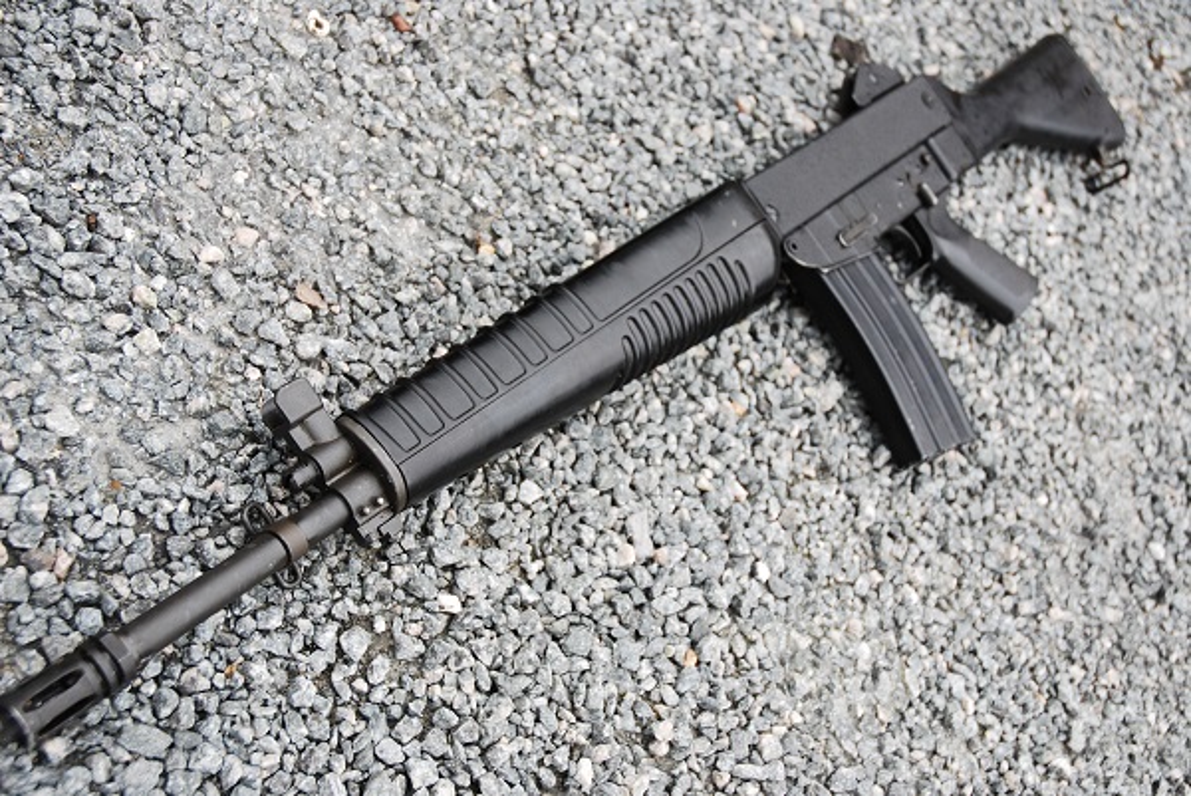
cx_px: 596
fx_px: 1341
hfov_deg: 47.9
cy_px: 398
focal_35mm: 40
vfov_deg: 33.1
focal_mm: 27
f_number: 5
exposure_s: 1/100
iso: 200
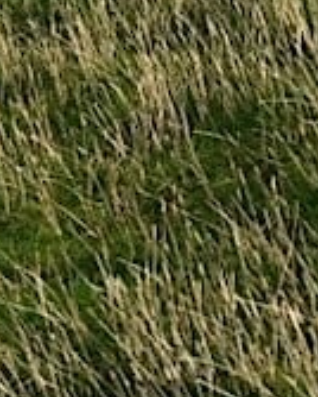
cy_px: -332
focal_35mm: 317
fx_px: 3723
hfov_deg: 4.6
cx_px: -852
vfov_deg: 6.0
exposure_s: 1/640
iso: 400
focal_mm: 47
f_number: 13
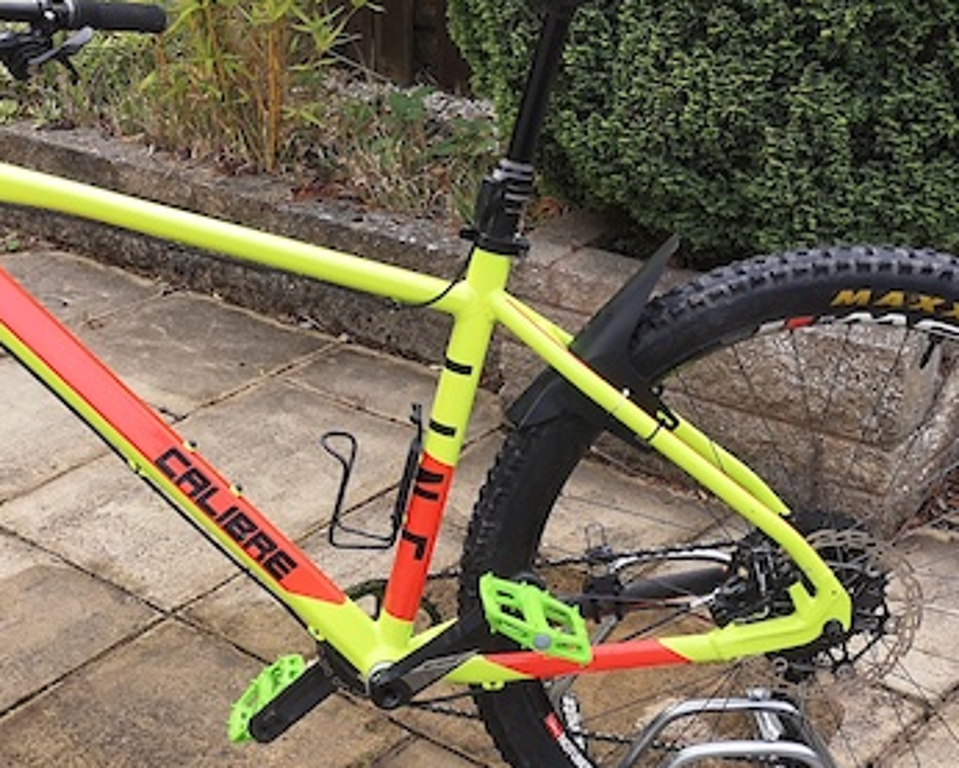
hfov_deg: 30.5
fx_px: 1732
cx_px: 258
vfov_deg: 24.7
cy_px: 585
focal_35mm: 61
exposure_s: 1/402
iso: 50
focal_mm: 3.95
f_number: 1.8
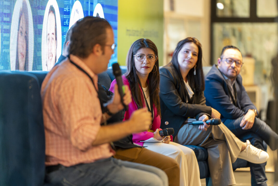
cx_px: 139
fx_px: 1390
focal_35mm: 180
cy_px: 93
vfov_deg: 7.6
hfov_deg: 11.4
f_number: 2.8
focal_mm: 180
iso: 10000
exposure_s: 1/160
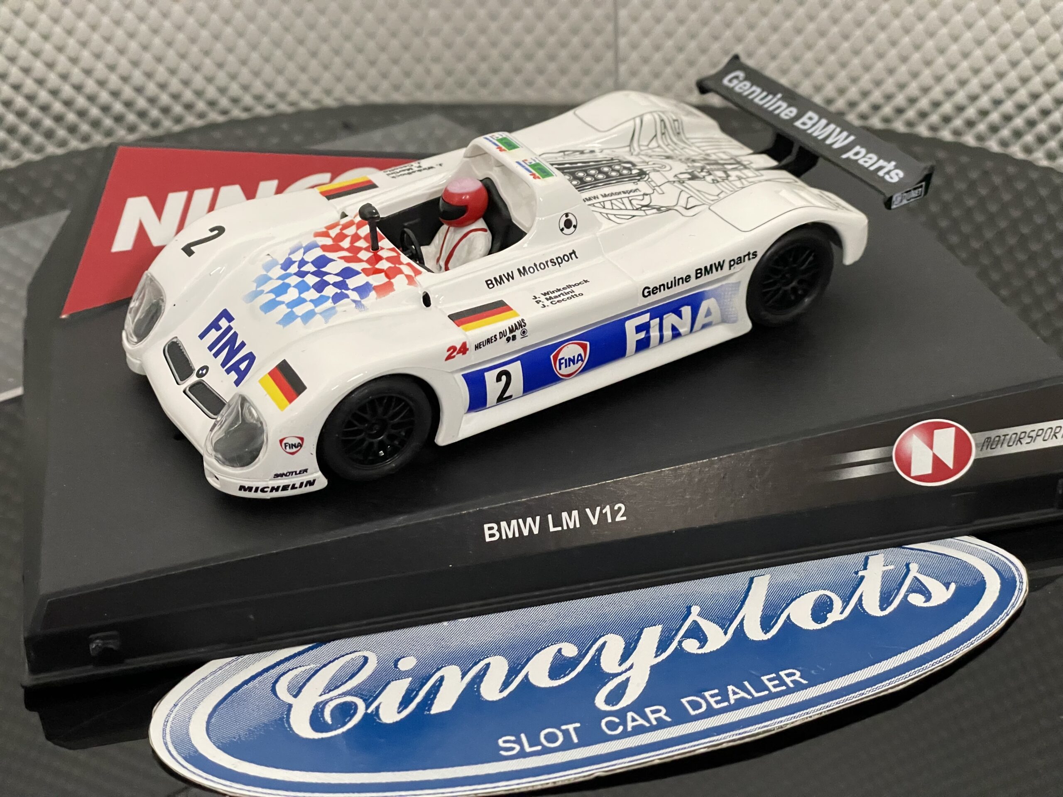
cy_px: 398
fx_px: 1597
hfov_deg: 36.8
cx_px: 532
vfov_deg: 28.0
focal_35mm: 52
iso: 800
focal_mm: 6
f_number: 2
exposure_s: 1/60
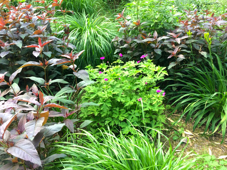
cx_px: 105
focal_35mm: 33
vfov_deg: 42.9
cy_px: 78
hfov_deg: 55.3
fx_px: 216
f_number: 2.2
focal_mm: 4.15
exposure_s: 1/50
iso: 50
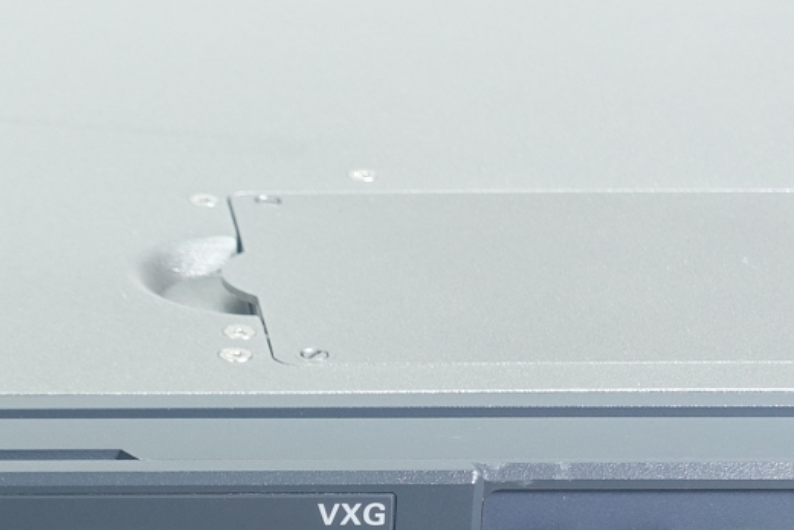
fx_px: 4258
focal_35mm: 193
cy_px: 531
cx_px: -142
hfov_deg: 10.5
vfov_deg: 7.1
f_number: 3.5
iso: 125
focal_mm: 17.9
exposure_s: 1/80
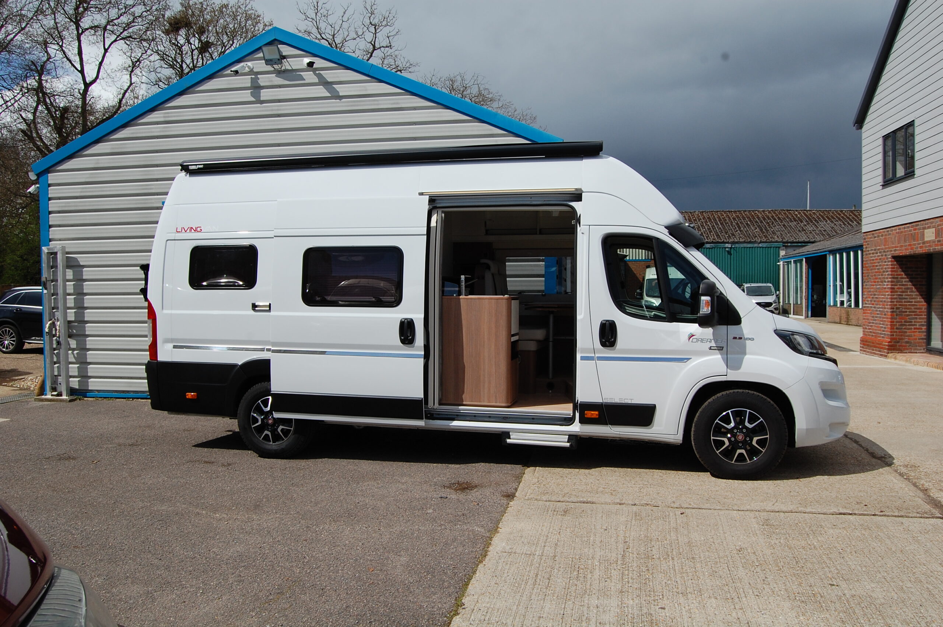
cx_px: 472
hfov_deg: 67.4
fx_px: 707
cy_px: 314
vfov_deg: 47.8
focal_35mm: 27
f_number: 11
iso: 200
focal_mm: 18
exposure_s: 1/400
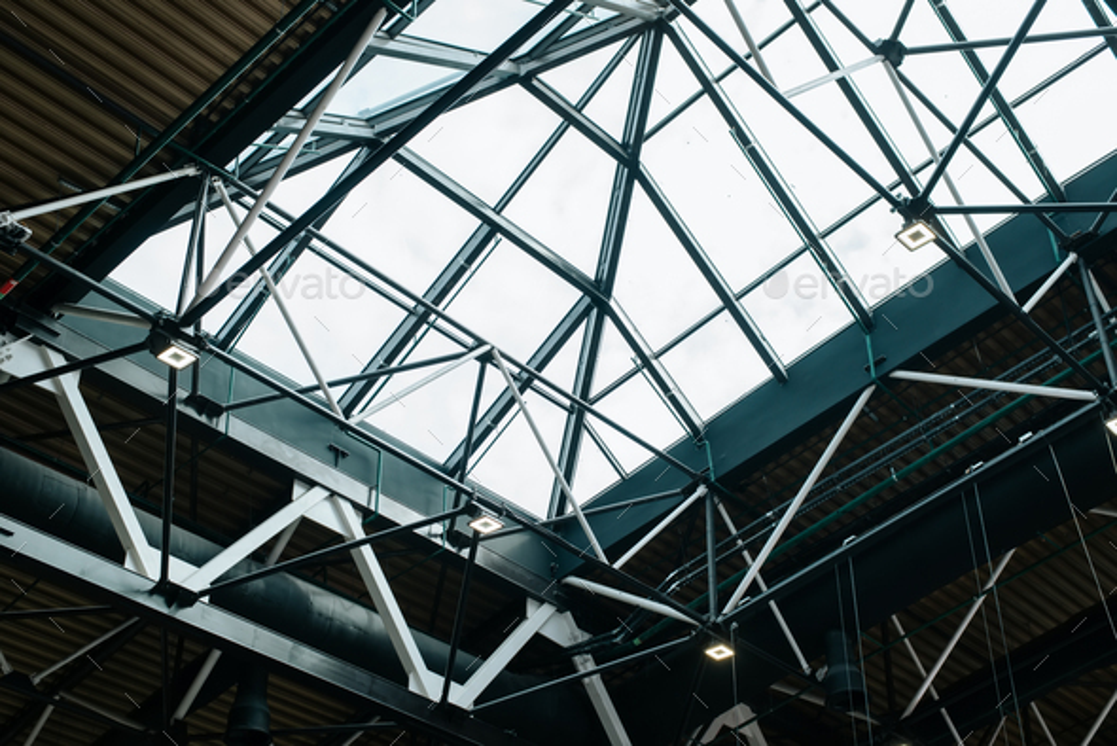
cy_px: 373
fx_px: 1552
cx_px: 558
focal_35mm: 50
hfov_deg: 39.6
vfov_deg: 27.0
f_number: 3.5
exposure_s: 1/250
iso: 250
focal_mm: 50
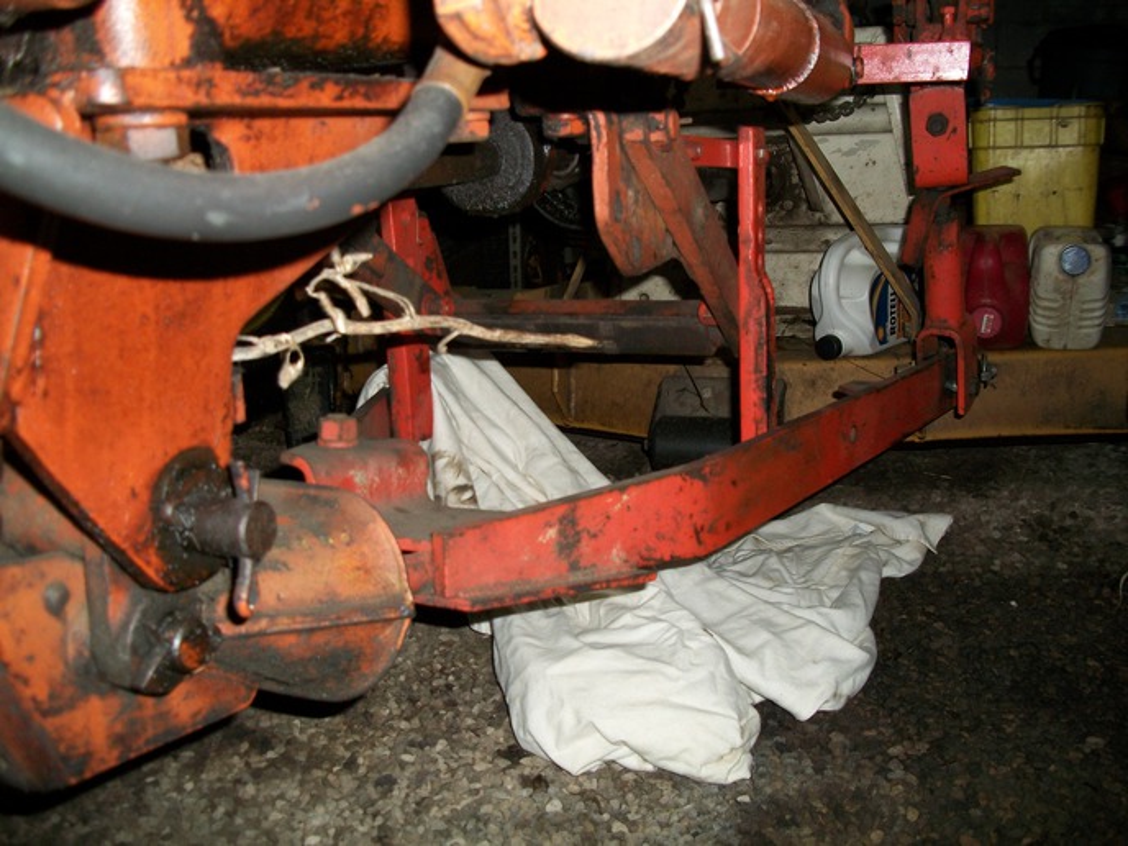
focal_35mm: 32
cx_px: 564
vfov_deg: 44.2
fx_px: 1043
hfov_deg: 56.8
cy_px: 423
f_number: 2.9
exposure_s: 1/30
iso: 80
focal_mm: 5.7
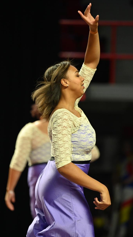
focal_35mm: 316
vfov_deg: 6.8
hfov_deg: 3.8
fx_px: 1981
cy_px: 119
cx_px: 74
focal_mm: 200
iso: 1600
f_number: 2.8
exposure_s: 1/1000
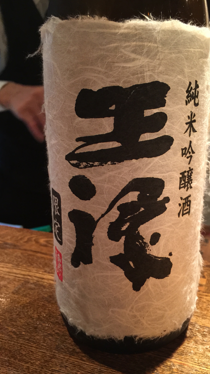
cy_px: 186
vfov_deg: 61.0
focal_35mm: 32
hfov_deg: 36.5
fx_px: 317
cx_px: 131
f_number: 2.2
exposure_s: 1/10
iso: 125
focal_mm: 4.15
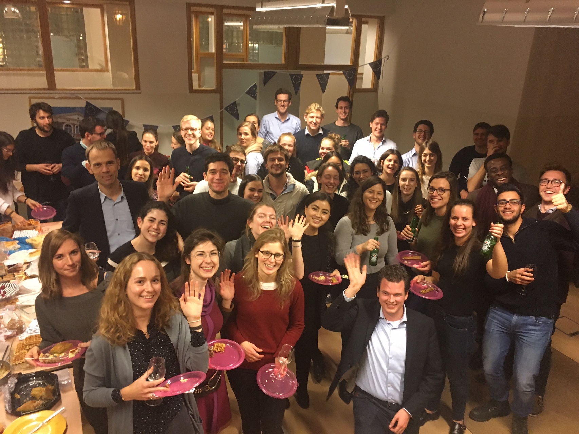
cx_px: 290
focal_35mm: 29
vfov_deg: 48.2
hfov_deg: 61.7
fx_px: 485
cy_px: 217
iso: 200
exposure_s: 1/33
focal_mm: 4.15
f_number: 2.2
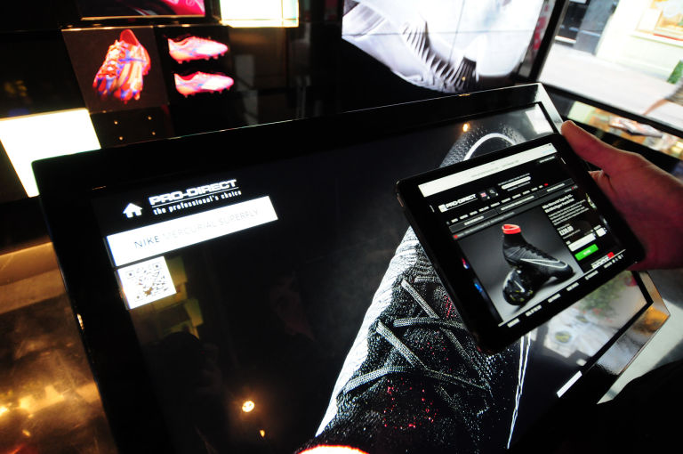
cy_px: 227
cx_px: 342
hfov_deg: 90.1
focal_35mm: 18
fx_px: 341
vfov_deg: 67.2
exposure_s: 1/30
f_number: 4
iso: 1100
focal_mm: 12
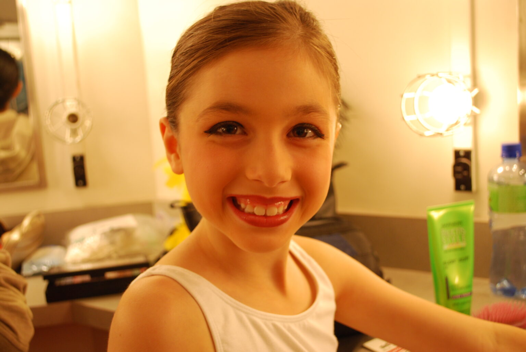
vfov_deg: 30.9
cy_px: 176
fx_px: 636
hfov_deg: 44.9
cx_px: 263
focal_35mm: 44
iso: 400
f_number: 4.8
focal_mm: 29
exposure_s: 1/15
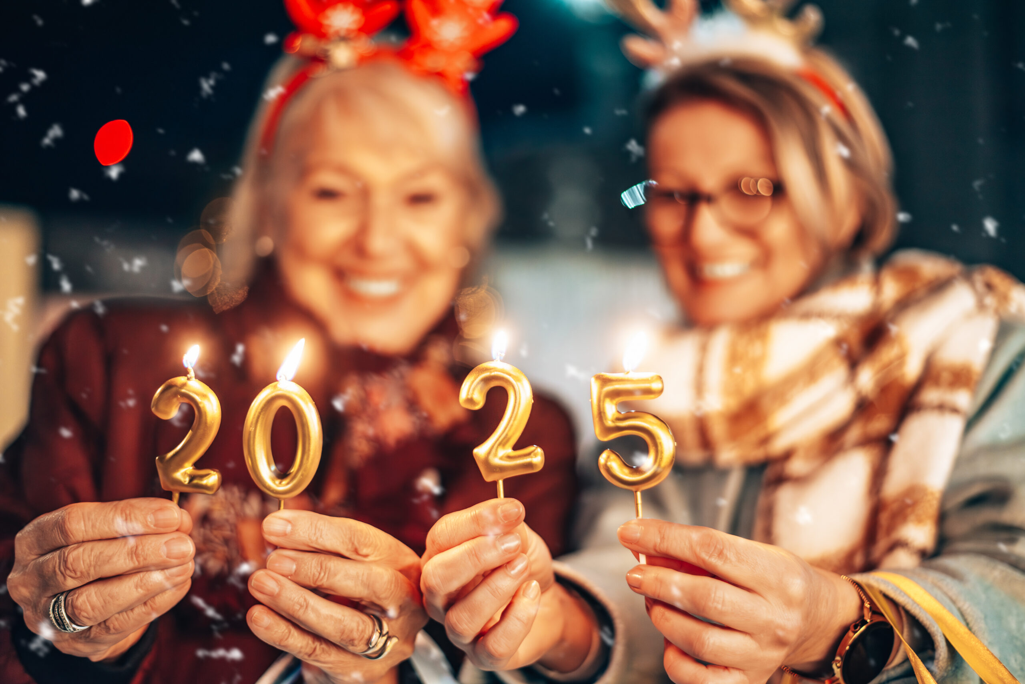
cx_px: 512
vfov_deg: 27.0
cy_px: 342
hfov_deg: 39.6
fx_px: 1424
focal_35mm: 50
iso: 1000
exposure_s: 1/160
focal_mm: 50
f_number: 1.8
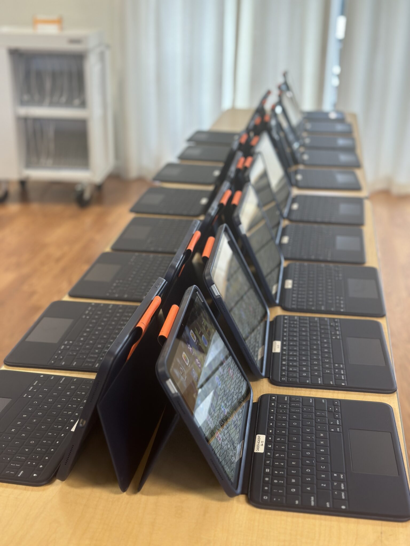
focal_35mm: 48
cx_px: 205
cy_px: 273
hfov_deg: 30.3
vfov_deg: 39.7
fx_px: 758
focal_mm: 6.86
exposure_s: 1/60
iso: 100
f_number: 1.78
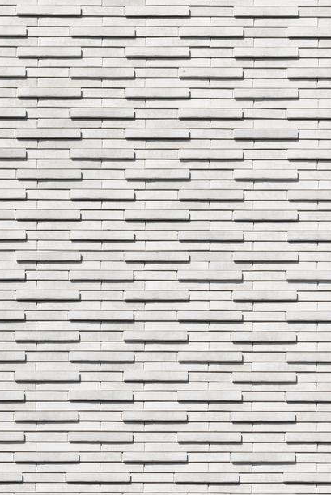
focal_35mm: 511
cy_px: 276
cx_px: -31
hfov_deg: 2.7
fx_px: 7035
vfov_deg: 4.0
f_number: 9
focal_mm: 170
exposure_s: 1/800
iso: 200
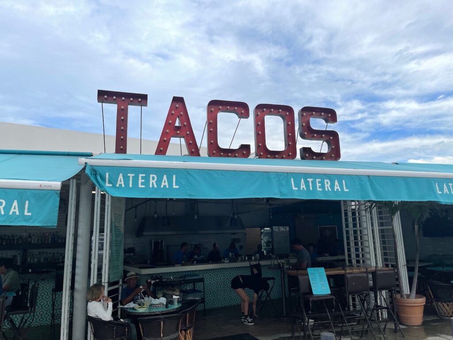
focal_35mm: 26
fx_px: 340
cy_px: 170
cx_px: 226
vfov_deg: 53.1
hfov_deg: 67.3
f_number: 1.6
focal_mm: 5.1
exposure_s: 1/1946
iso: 32
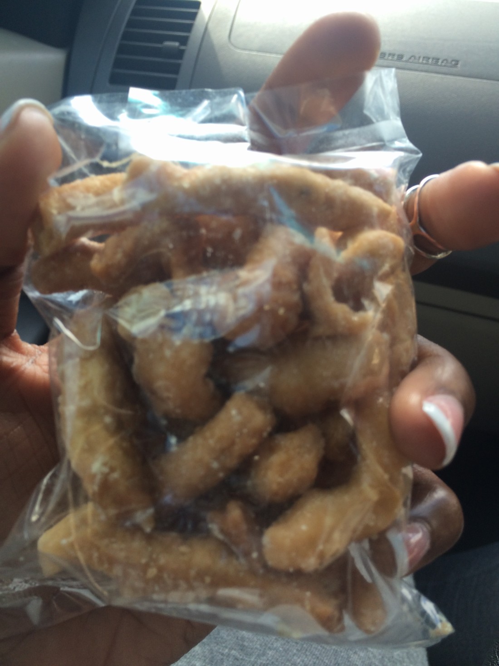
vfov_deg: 61.7
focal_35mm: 29
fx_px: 557
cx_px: 250
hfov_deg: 48.2
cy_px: 333
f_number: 2.2
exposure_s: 1/128
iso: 32
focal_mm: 4.15
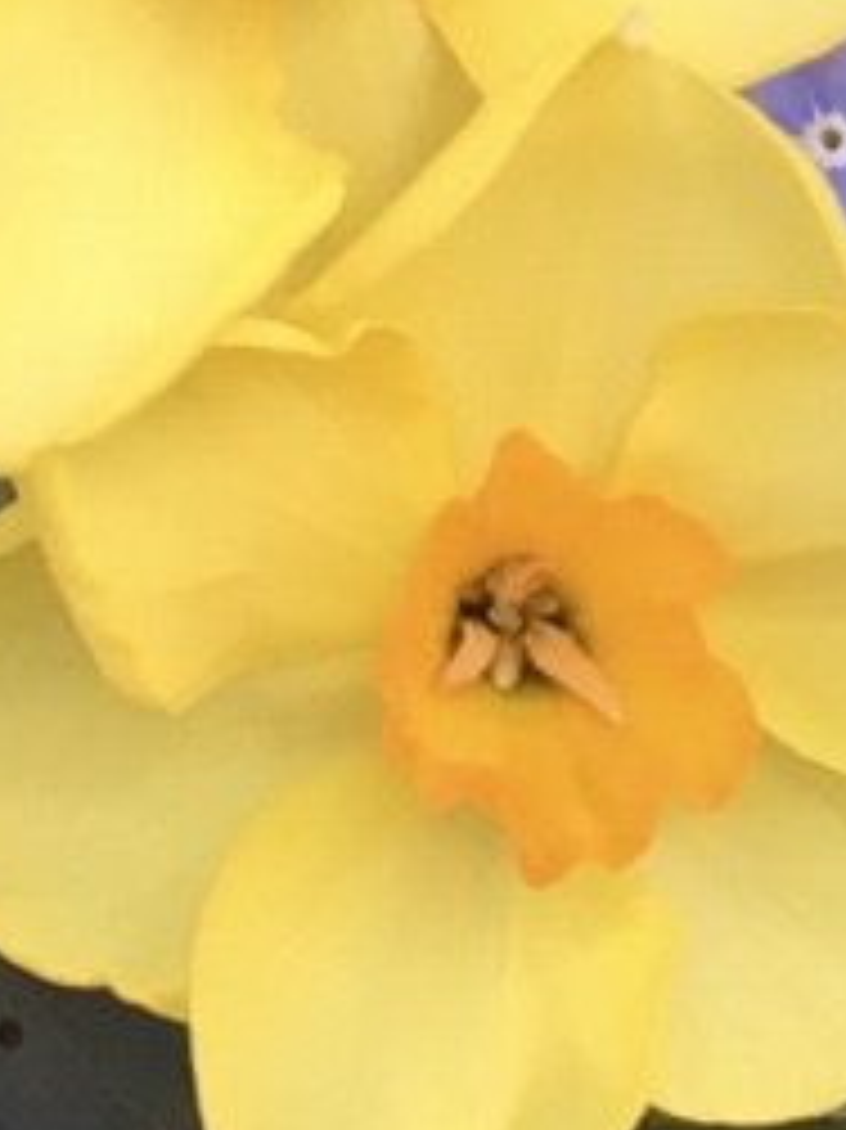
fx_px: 7534
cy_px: -1414
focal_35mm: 231
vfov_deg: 8.0
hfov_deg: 6.4
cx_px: 374
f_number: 2.2
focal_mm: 4.15
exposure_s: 1/33
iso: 25
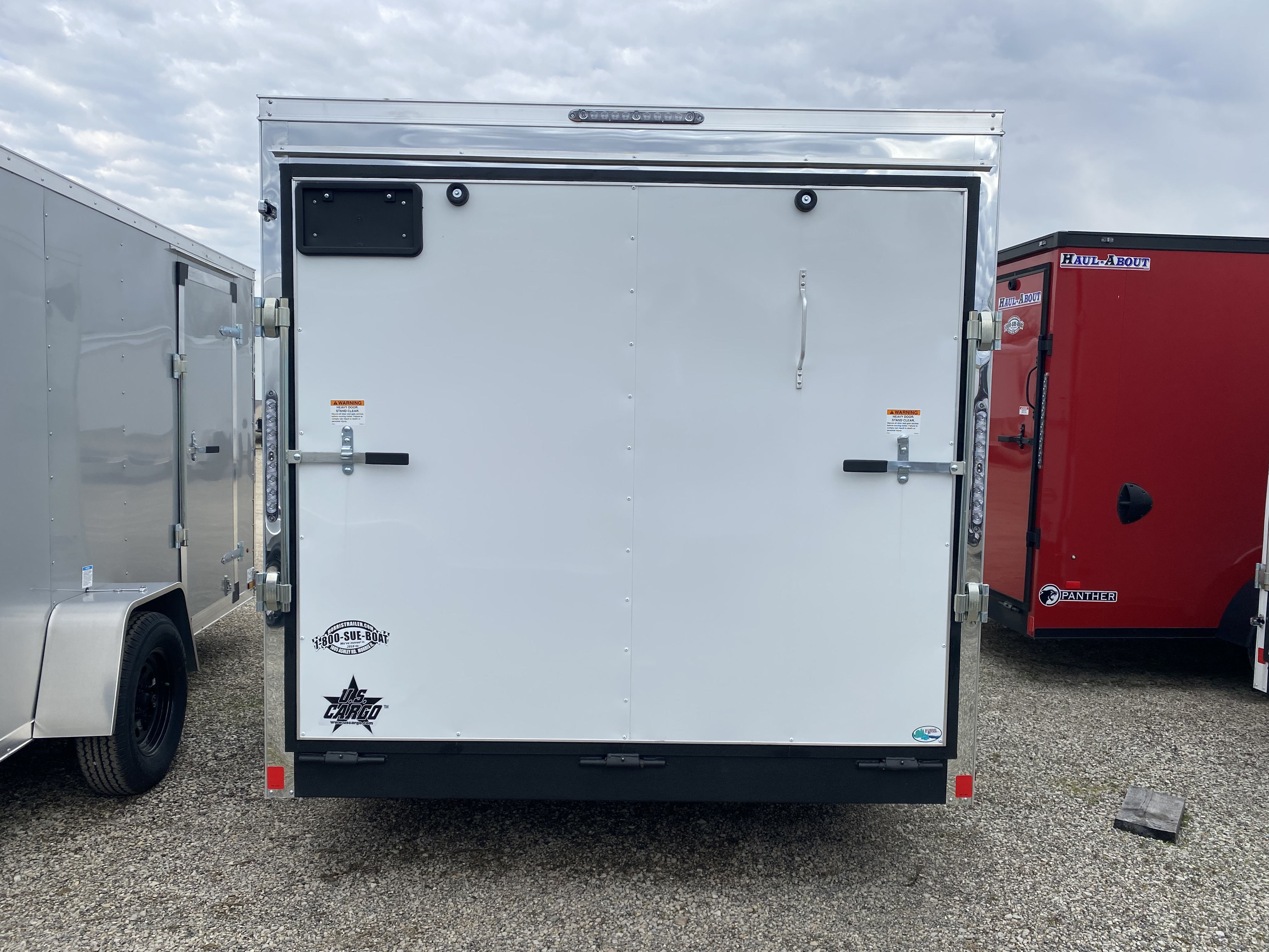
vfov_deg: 53.1
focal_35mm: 26
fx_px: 953
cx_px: 634
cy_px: 476
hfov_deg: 67.3
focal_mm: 4.25
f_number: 1.8
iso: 32
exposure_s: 1/1727
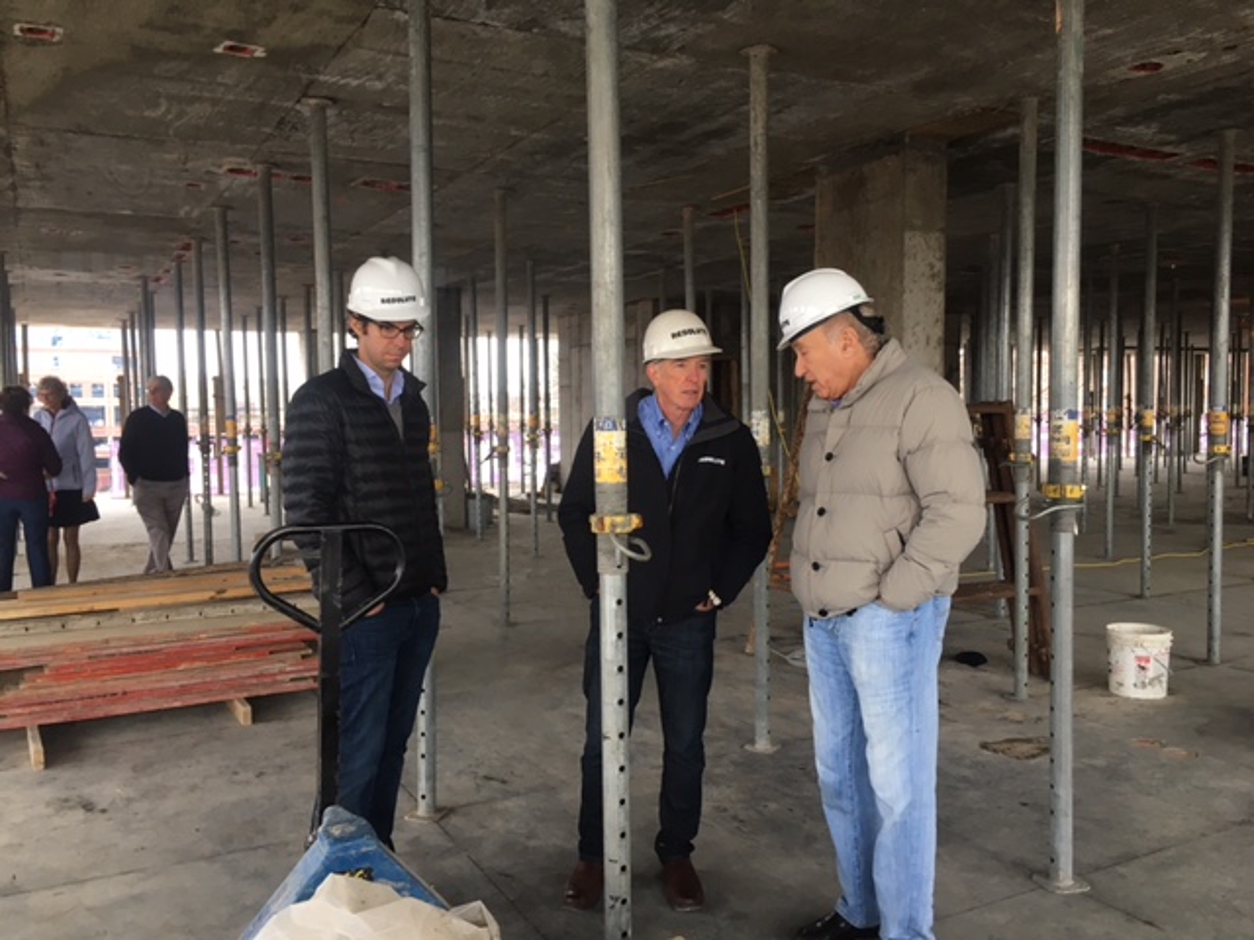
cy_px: 470
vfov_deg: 48.2
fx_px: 1051
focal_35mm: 29
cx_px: 627
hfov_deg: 61.7
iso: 25
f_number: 2.2
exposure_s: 1/30
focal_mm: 4.15
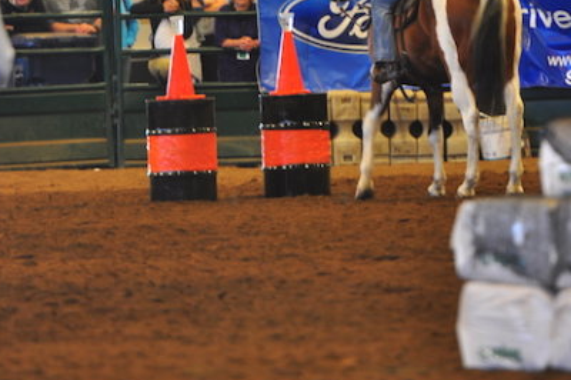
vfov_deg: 2.4
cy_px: 69
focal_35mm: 576
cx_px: 251
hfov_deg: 3.6
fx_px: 9128
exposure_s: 1/25
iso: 200
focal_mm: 200
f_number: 2.8
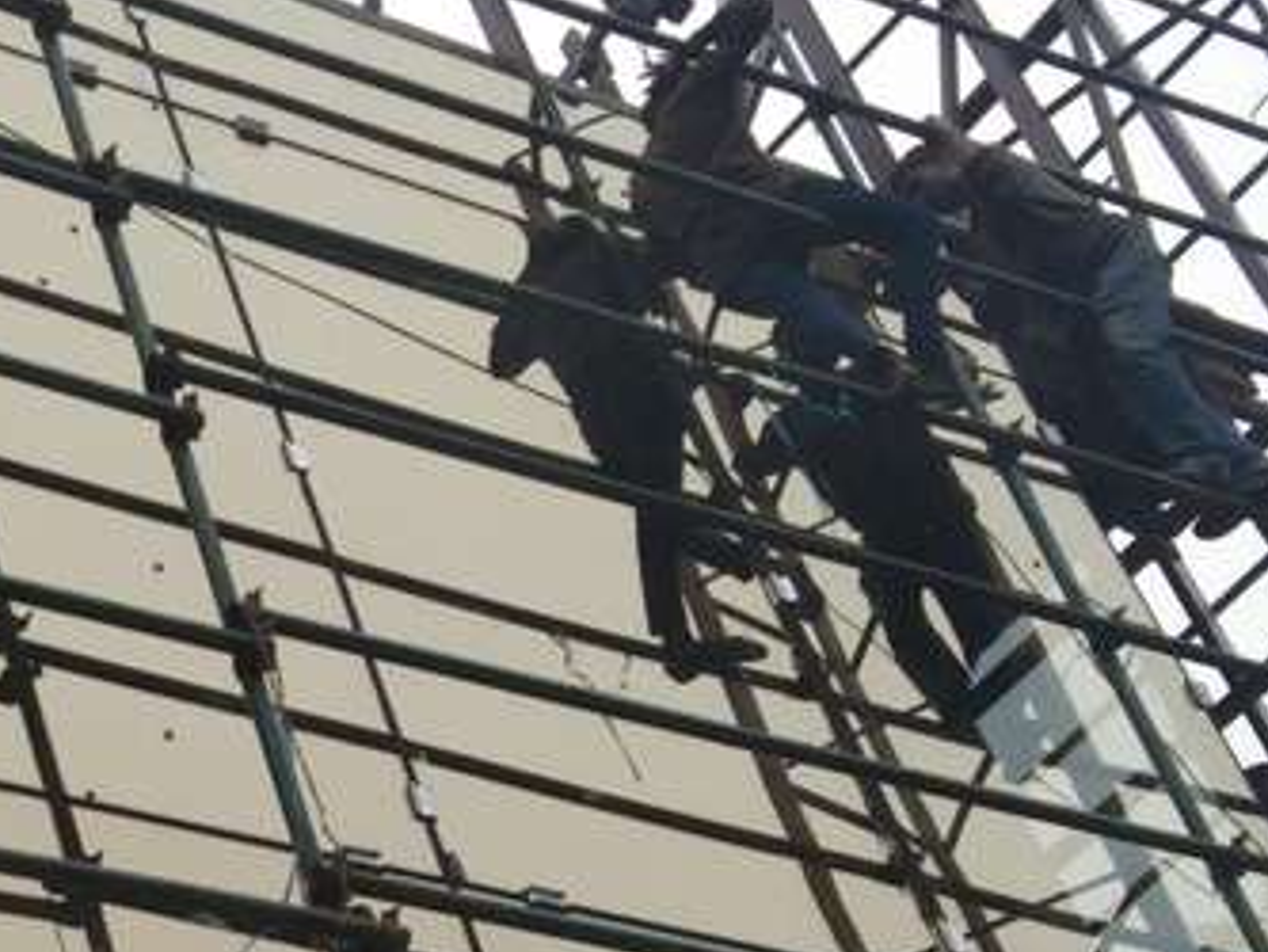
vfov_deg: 13.6
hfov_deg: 18.0
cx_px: 164
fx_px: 3958
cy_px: 880
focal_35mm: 108
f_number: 2.2
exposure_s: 1/824
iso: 50
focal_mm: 3.65
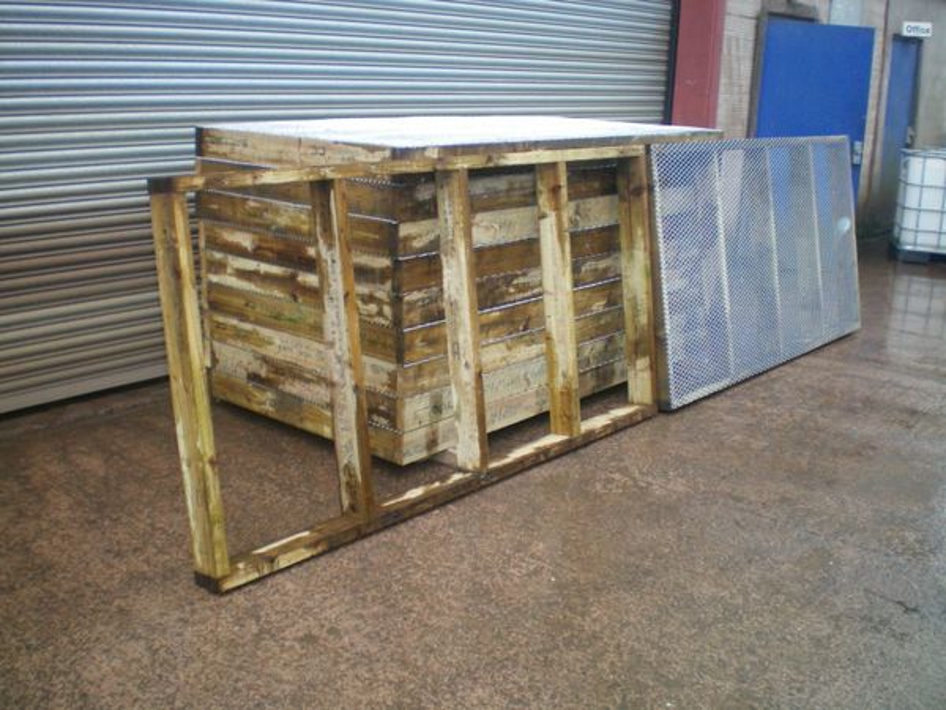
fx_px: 1038
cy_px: 355
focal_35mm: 38
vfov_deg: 37.7
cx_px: 473
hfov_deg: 49.0
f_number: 3.1
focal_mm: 6.3
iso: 125
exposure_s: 1/60
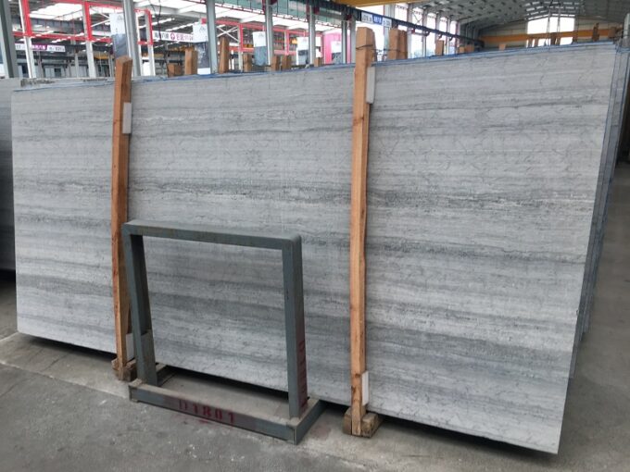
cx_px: 315
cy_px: 236
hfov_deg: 61.7
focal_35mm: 29
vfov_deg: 48.2
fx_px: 528
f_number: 2.2
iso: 25
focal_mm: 4.15
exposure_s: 1/107
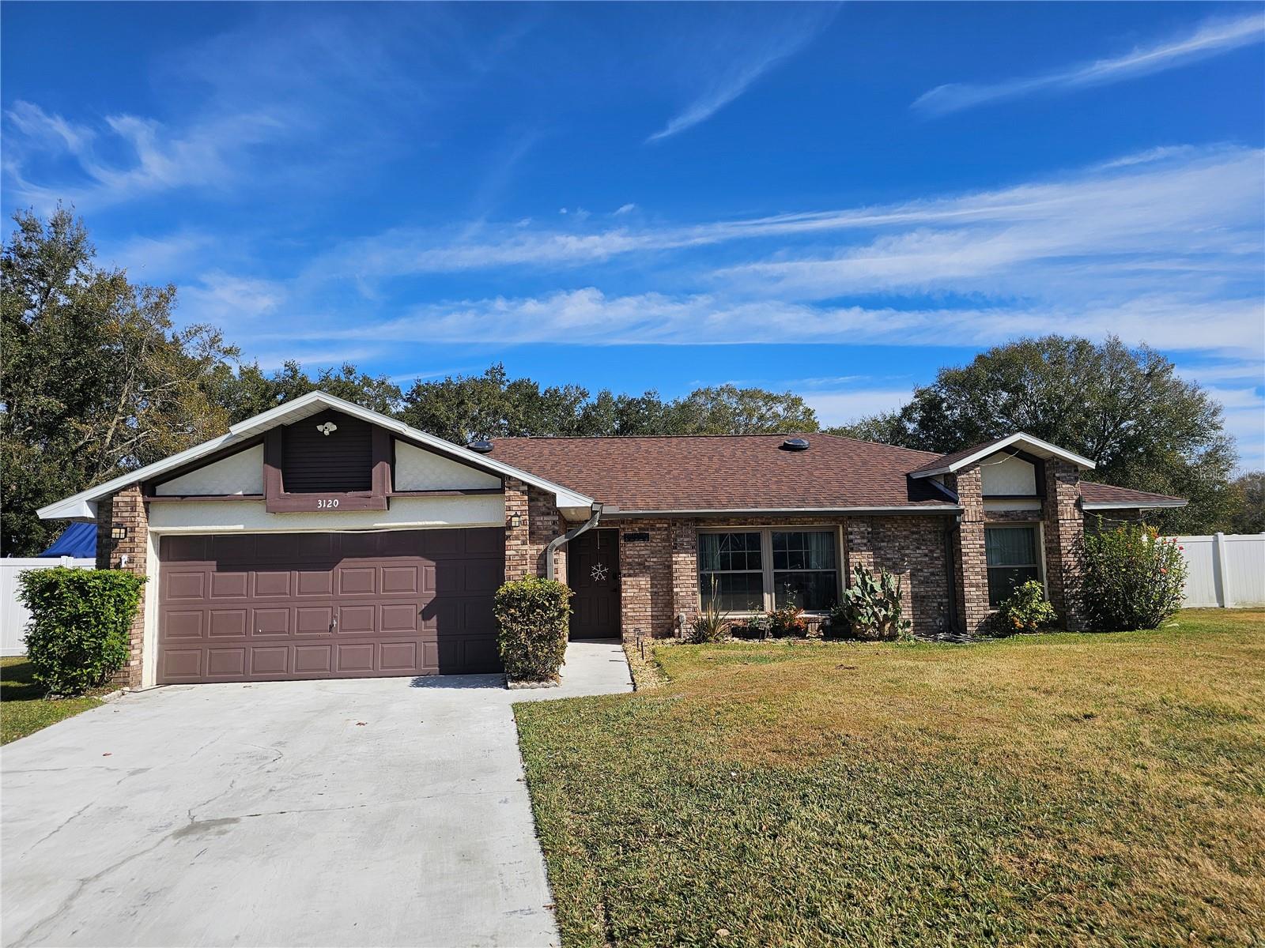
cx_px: 632
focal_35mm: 23
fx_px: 841
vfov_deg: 58.9
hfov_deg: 73.9
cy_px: 474
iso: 10
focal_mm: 6.3
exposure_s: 1/1276
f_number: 1.7
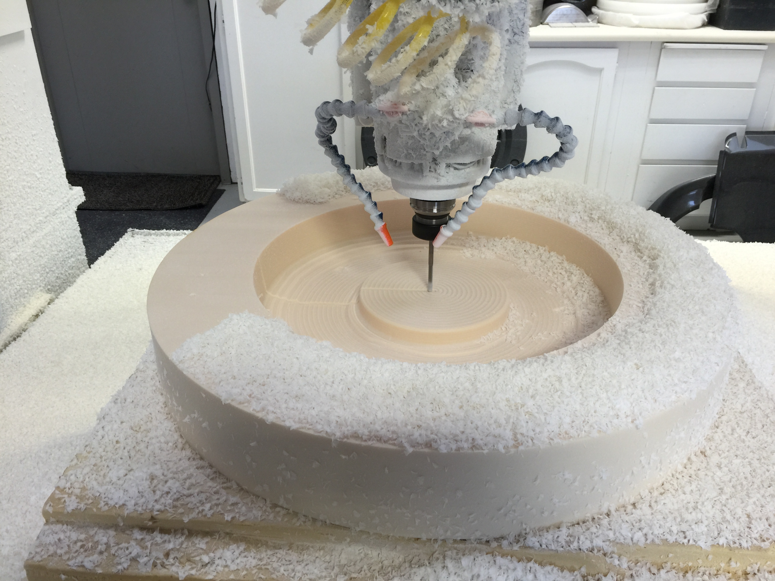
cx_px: 388
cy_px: 290
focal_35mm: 29
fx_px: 649
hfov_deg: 61.7
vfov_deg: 48.2
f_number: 2.2
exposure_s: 1/40
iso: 32
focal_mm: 4.15
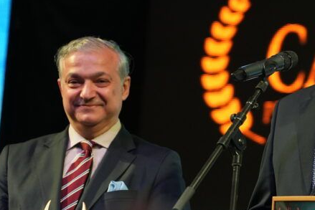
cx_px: 349
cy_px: 162
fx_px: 2162
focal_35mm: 247
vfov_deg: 5.6
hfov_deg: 8.3
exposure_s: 1/160
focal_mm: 106
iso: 2000
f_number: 3.2
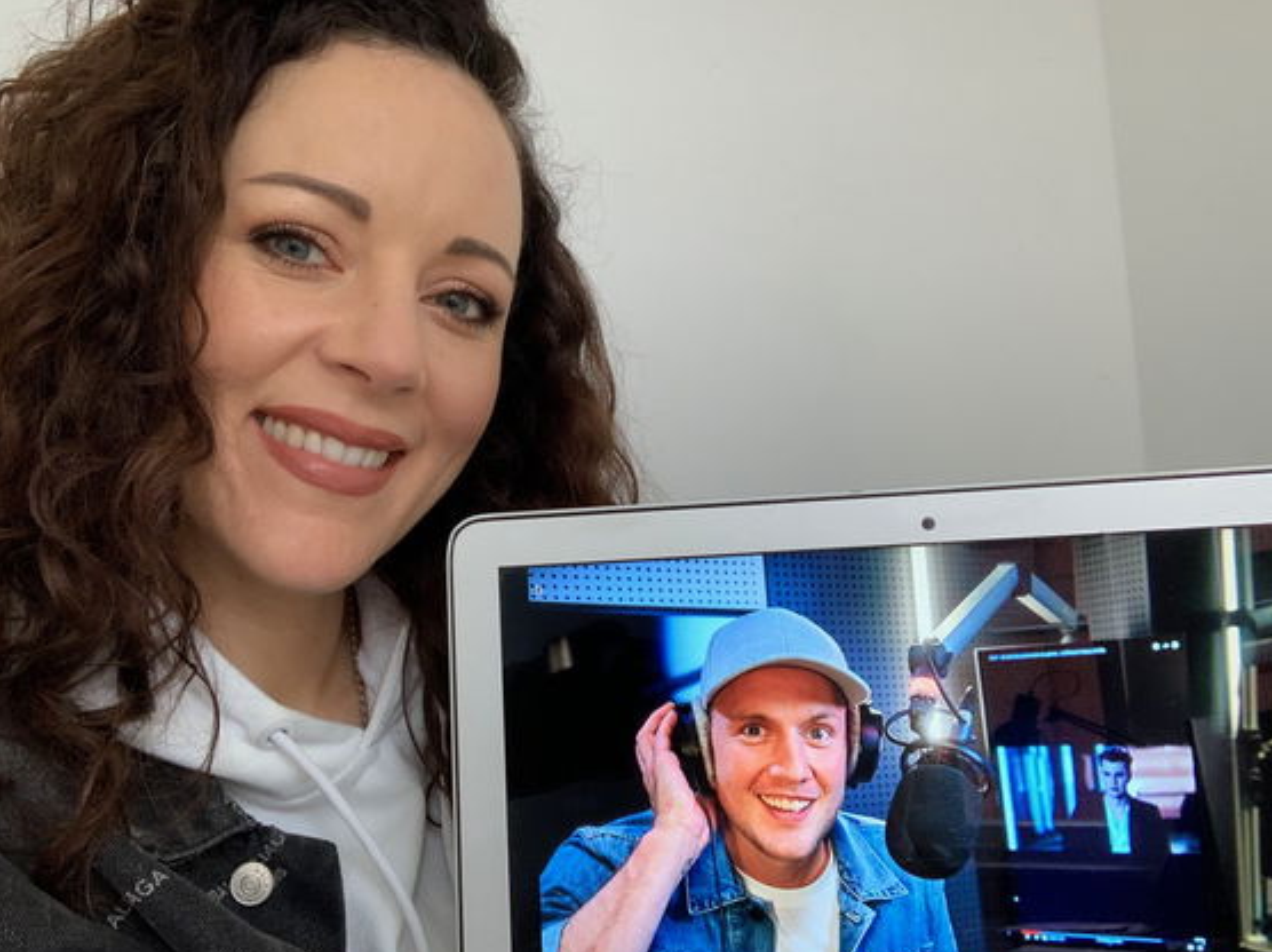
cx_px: 562
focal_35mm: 36
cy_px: 494
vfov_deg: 39.6
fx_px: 1322
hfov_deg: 51.3
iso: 200
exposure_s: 1/60
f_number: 2.2
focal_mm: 2.87
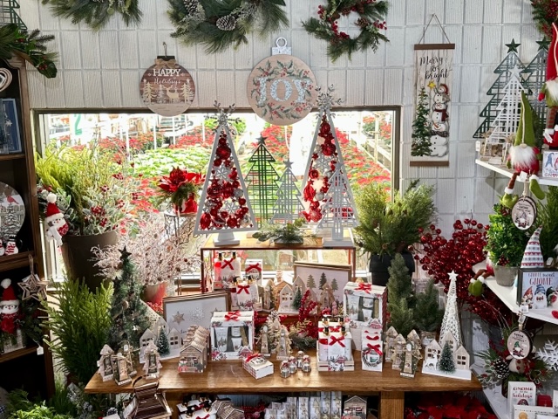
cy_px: 210
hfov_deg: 71.6
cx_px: 279
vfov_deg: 56.8
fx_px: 387
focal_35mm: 24
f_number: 1.78
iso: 125
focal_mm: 6.86
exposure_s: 1/60
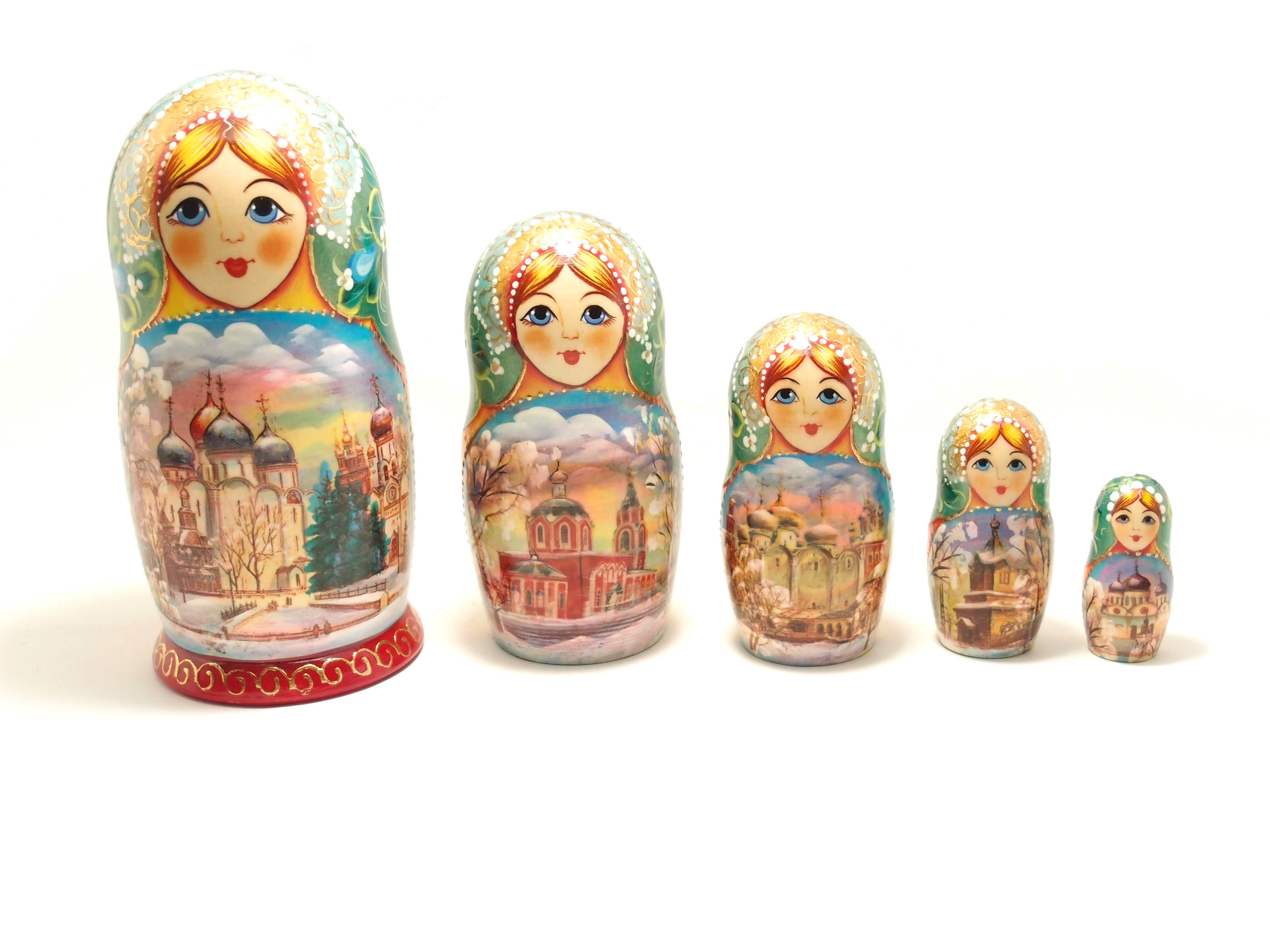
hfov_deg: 41.2
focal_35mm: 46
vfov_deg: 31.5
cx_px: 635
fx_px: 1688
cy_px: 476
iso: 160
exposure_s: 1/100
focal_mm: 9.87
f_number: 2
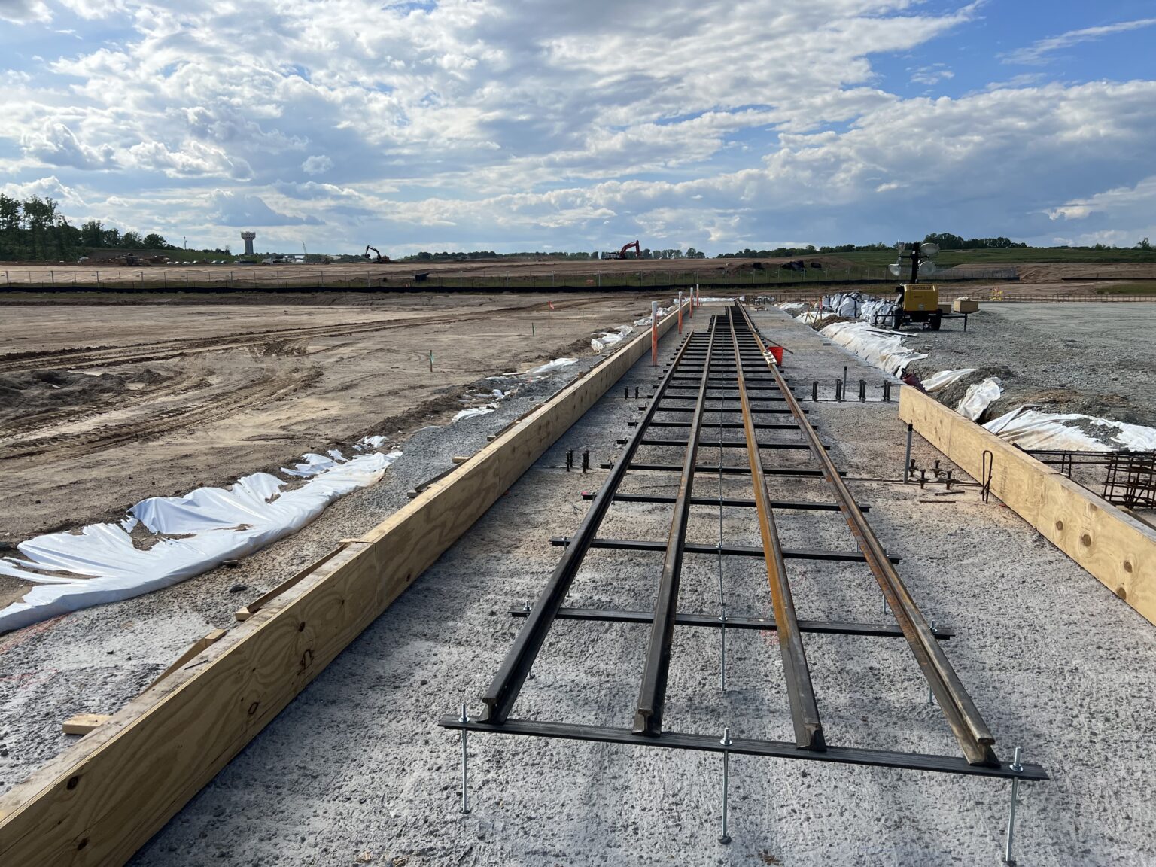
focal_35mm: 26
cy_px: 434
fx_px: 868
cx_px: 578
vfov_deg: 53.1
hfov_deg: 67.3
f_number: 1.5
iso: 50
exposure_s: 1/5319
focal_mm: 5.7
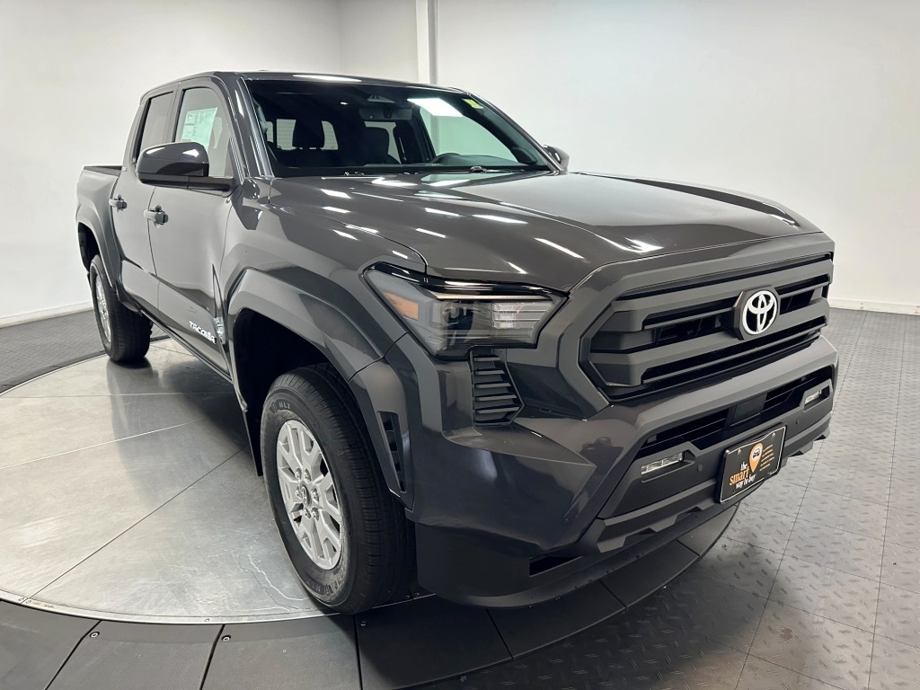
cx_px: 460
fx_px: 638
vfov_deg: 56.8
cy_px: 345
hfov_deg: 71.6
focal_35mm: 24
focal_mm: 6.86
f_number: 1.78
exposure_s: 1/60
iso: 500
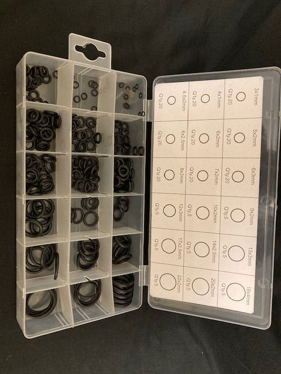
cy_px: 187
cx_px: 140
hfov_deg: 49.7
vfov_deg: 63.4
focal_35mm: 28
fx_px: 303
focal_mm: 3.99
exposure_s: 1/25
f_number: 1.8
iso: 320
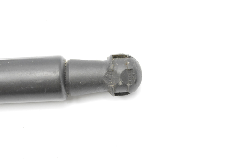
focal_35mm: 82
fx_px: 559
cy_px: 82
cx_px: 122
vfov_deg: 16.5
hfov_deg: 24.6
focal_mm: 55
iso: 6400
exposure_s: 1/125
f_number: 11
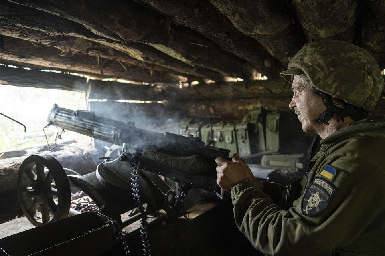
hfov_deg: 71.5
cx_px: 186
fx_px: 267
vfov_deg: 51.2
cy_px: 124
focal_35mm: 25
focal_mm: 24
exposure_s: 1/125
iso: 640
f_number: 2.8
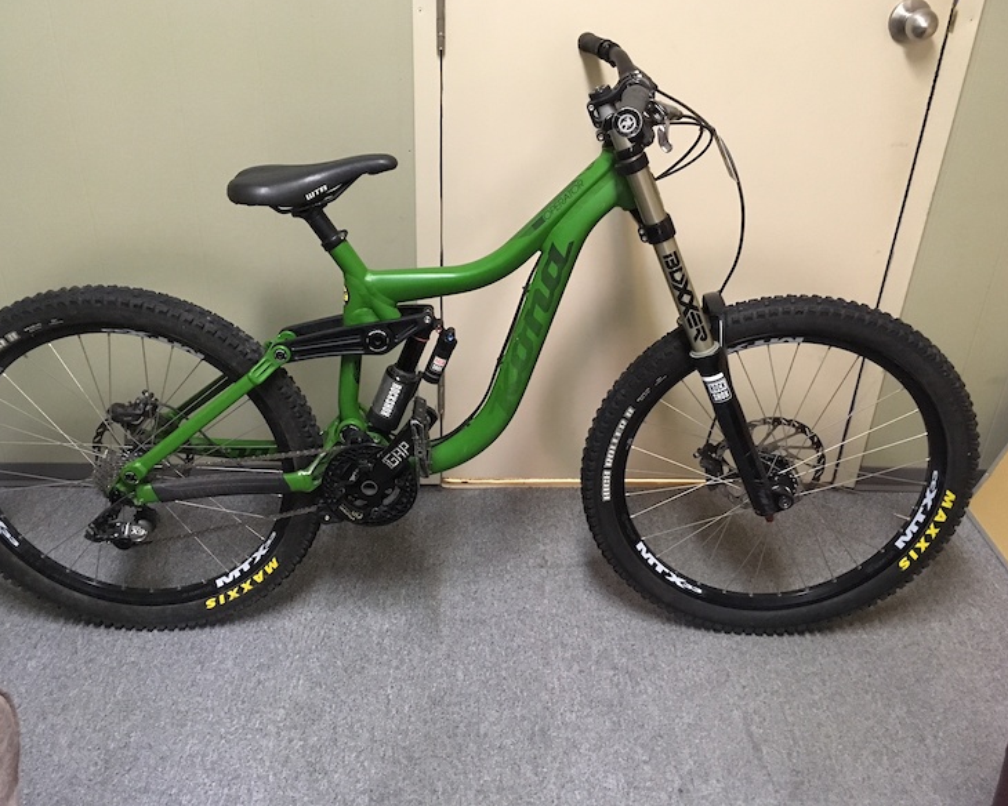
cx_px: 486
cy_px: 396
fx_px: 925
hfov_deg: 57.2
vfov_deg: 47.1
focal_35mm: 31
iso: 250
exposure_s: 1/15
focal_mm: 4.15
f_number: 2.2
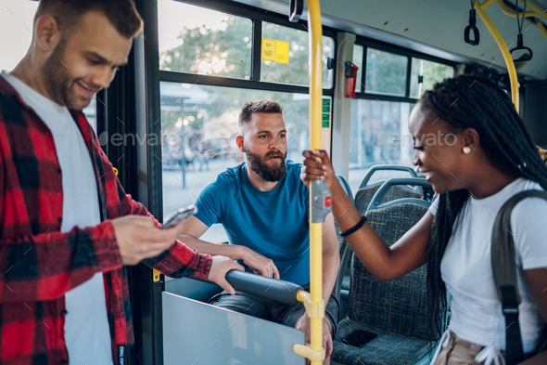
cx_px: 274
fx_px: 532
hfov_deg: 54.4
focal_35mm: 35
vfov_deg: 37.8
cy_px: 182
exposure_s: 1/250
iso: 320
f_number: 1.8
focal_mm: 35
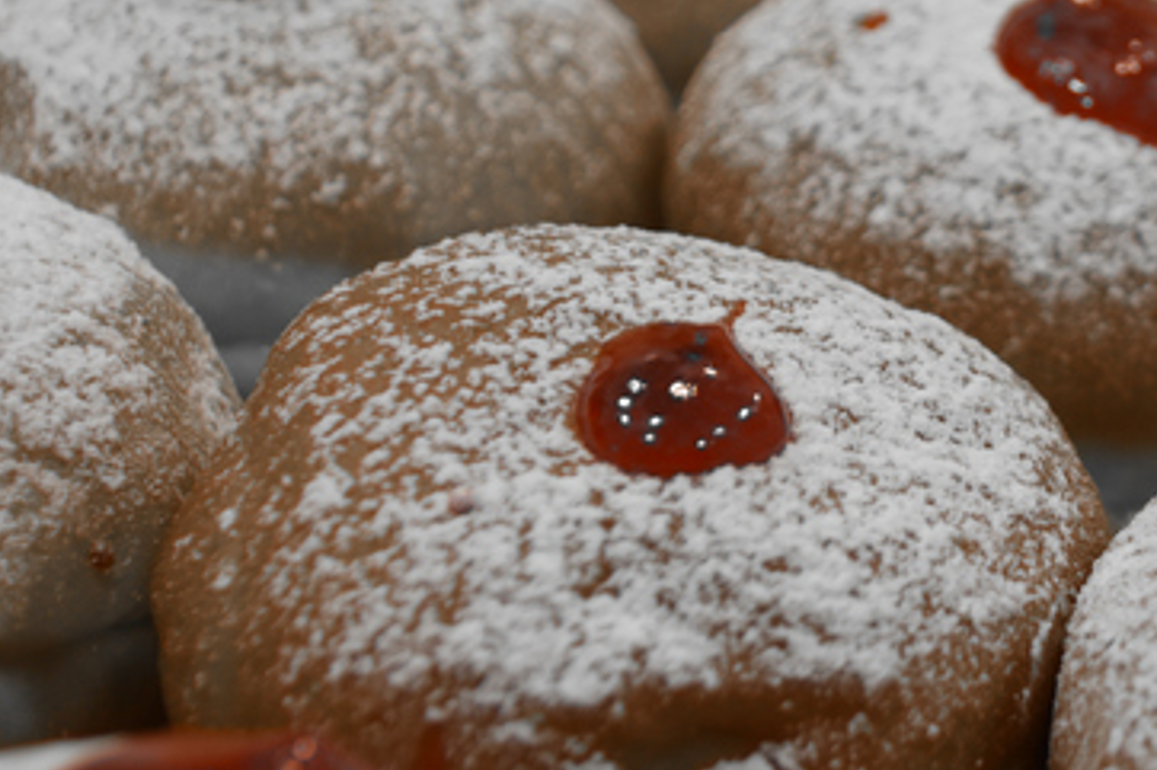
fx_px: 3855
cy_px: 356
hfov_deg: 16.8
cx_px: 1058
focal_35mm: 120
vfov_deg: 11.4
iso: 800
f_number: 5
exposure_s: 1/100
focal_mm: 40
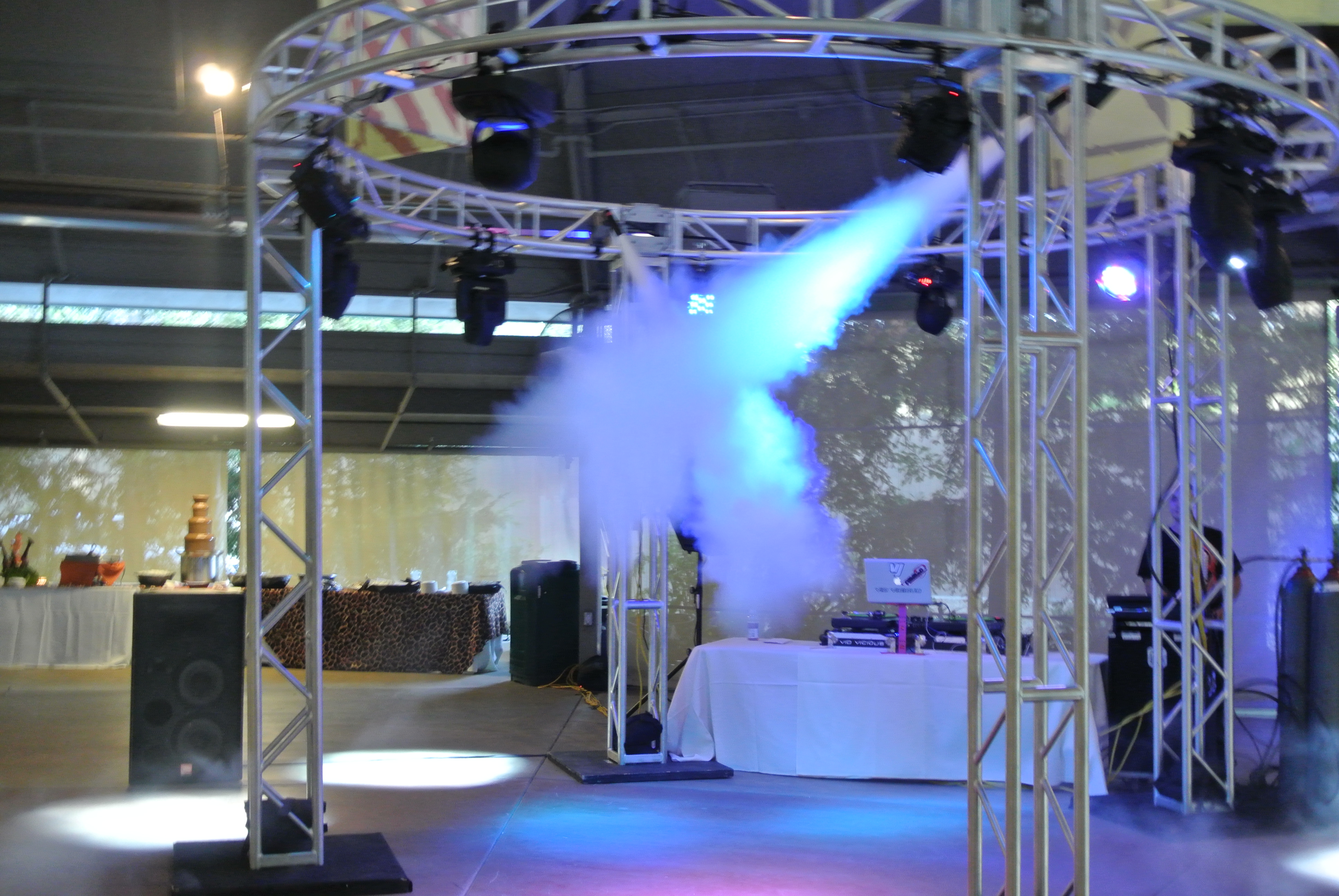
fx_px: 1564
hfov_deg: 46.3
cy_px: 448
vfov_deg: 32.0
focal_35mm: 42
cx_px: 670
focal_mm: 15.7
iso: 800
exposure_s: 1/20
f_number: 4.2
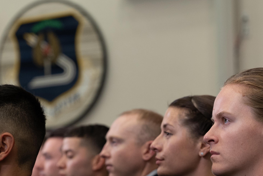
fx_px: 1125
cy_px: 190
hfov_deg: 13.3
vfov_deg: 8.8
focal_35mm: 154
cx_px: 141
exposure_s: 1/160
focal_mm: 70
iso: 1600
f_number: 3.5
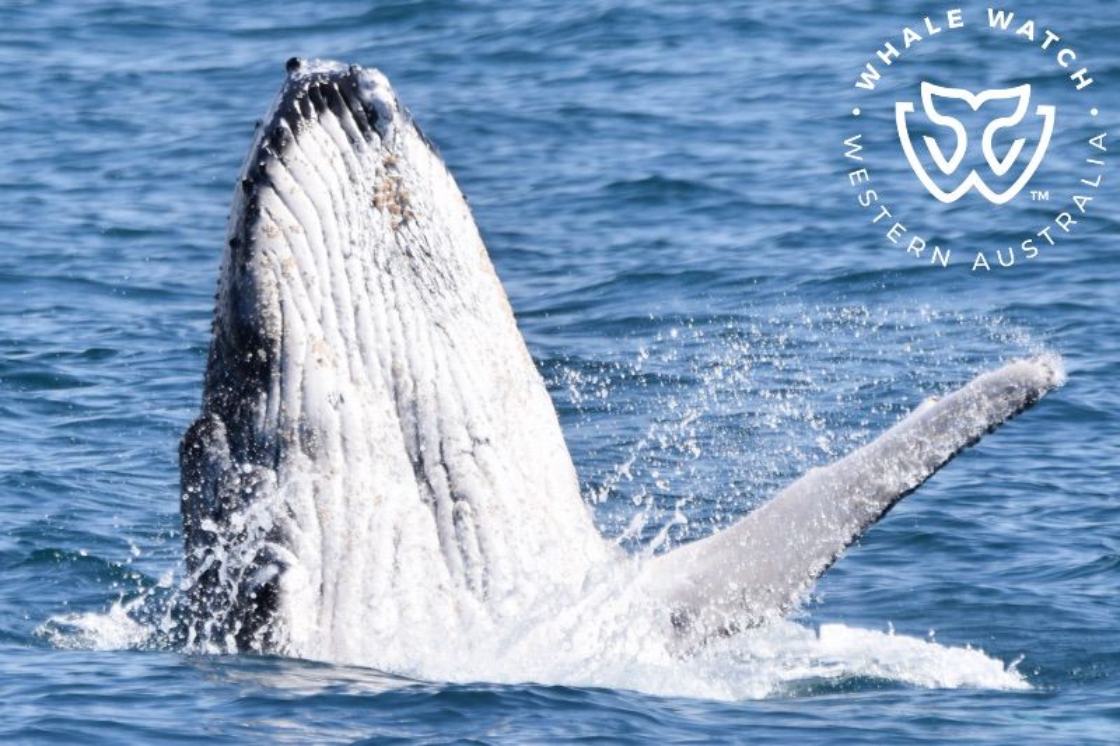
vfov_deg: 1.8
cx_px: 560
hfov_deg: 2.8
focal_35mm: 750
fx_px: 23327
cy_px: 373
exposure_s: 1/2000
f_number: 8
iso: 400
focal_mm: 500
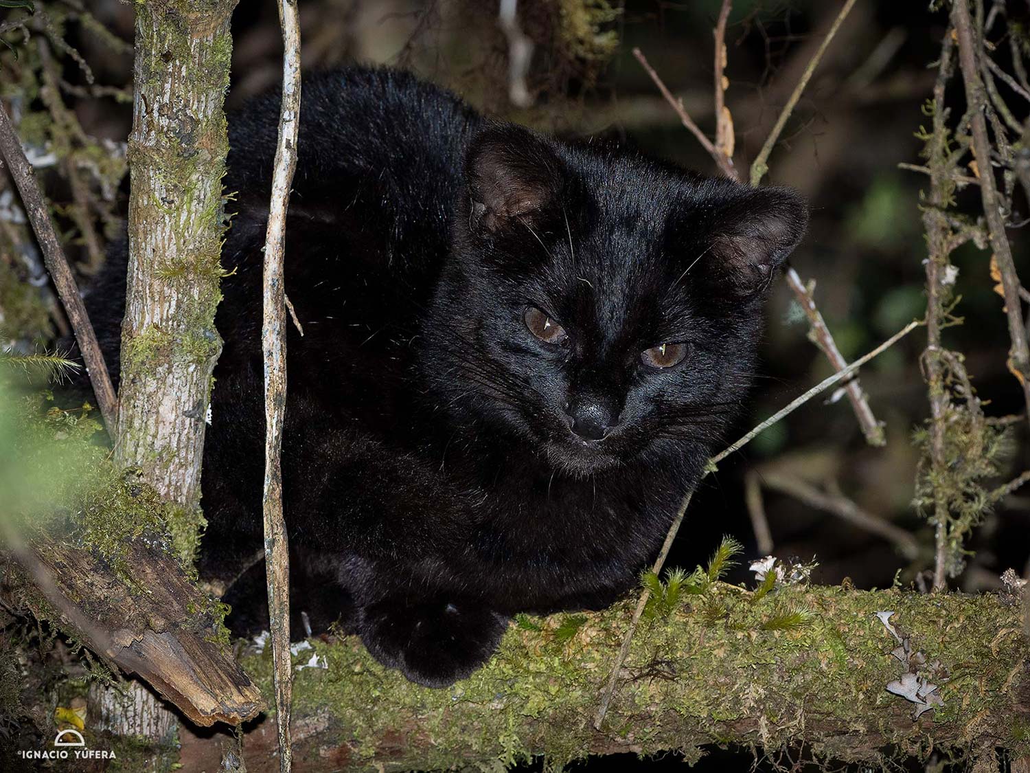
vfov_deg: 2.5
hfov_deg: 3.3
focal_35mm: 601
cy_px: 386
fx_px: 17883
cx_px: 515
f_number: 7.1
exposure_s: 1/160
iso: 500
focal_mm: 300
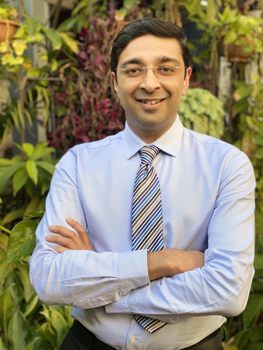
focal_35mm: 52
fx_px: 527
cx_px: 132
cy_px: 175
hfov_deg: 28.0
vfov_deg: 36.8
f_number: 2
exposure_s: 1/122
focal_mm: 6
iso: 80
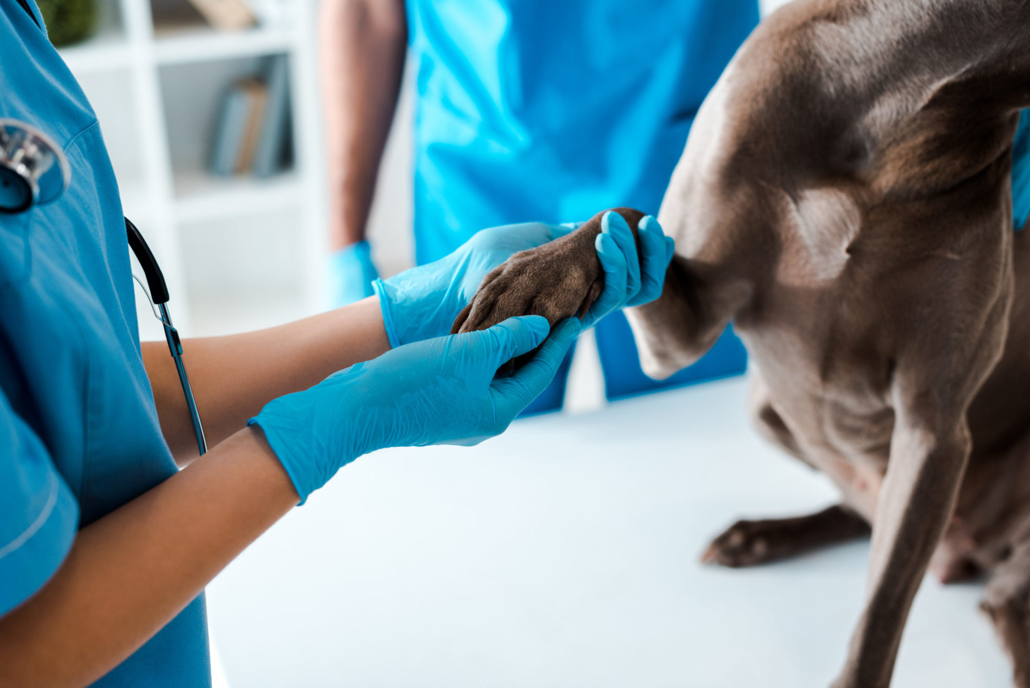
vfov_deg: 27.0
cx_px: 515
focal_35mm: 50
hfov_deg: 39.6
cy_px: 344
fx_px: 1431
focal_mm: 50
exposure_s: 1/200
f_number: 3.5
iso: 250
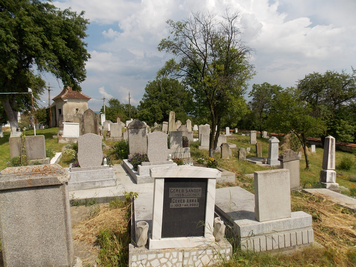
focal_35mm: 23
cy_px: 134
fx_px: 237
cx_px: 178
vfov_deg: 58.9
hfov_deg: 73.9
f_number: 9.9
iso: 80
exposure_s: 1/200
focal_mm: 4
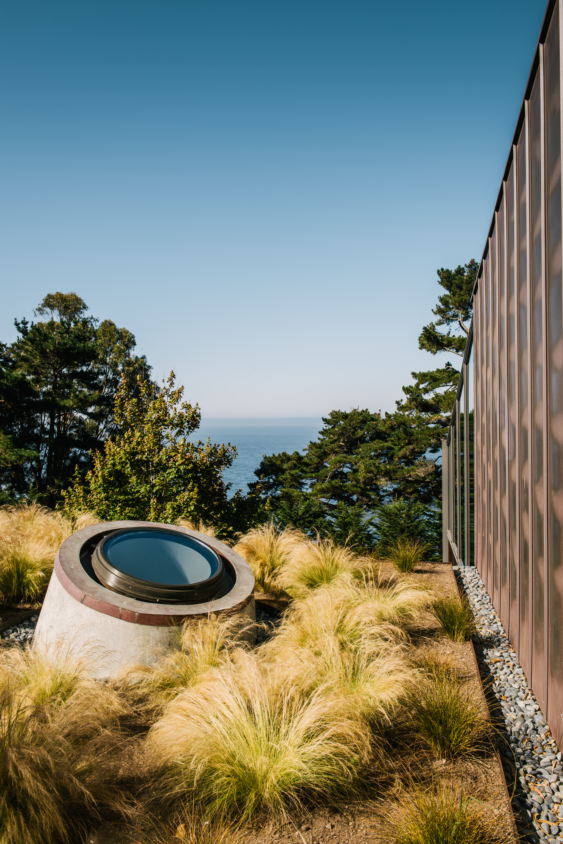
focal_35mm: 29
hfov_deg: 45.0
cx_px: 282
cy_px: 422
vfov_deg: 63.6
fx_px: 680
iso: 100
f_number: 9
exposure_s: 1/125
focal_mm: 29
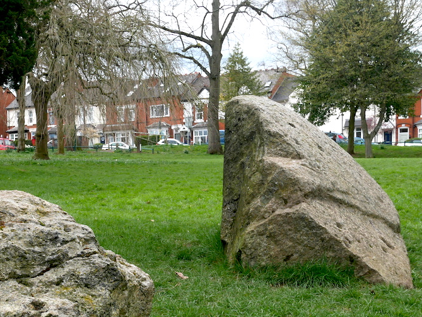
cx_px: 88
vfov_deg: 23.8
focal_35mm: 61
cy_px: 229
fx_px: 744
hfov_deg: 30.9
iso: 200
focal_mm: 17
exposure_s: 1/250
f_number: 6.3
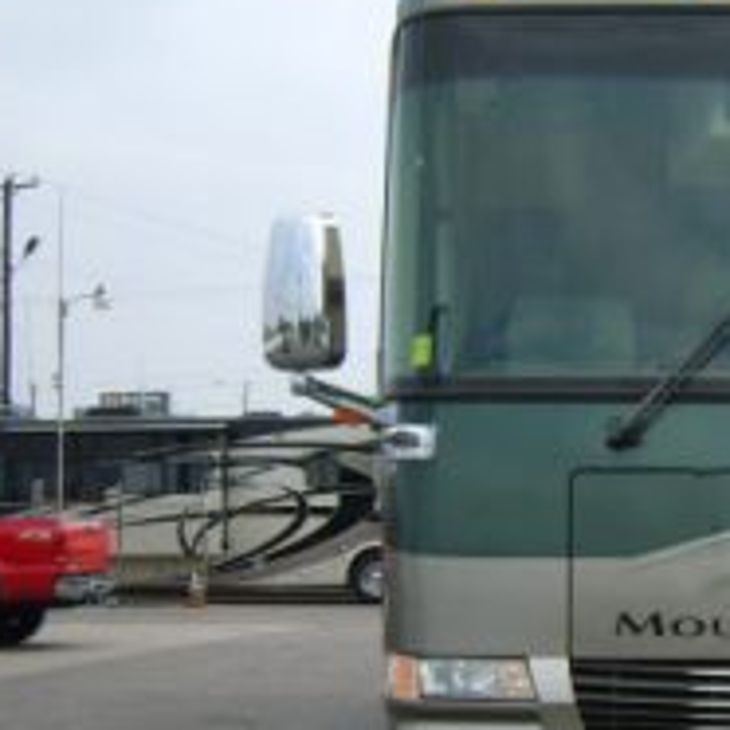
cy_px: 555
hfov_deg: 20.2
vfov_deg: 20.7
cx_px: 750
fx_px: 1980
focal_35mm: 83
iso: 50
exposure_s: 1/1000
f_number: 2.8
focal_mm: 7.4
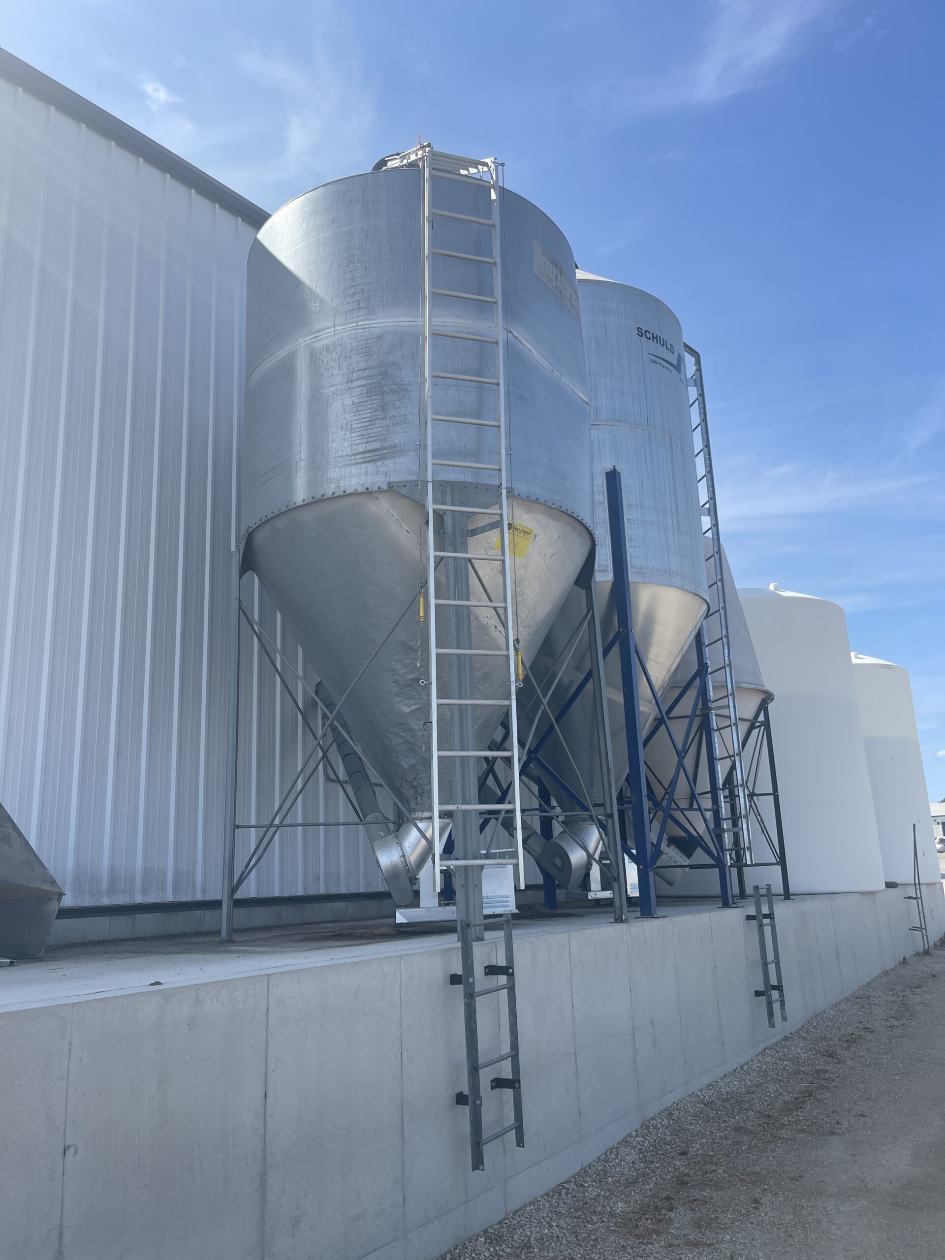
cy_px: 630
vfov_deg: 67.3
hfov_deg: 53.1
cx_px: 472
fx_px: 946
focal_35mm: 26
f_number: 1.6
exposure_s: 1/2660
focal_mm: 5.1
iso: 32
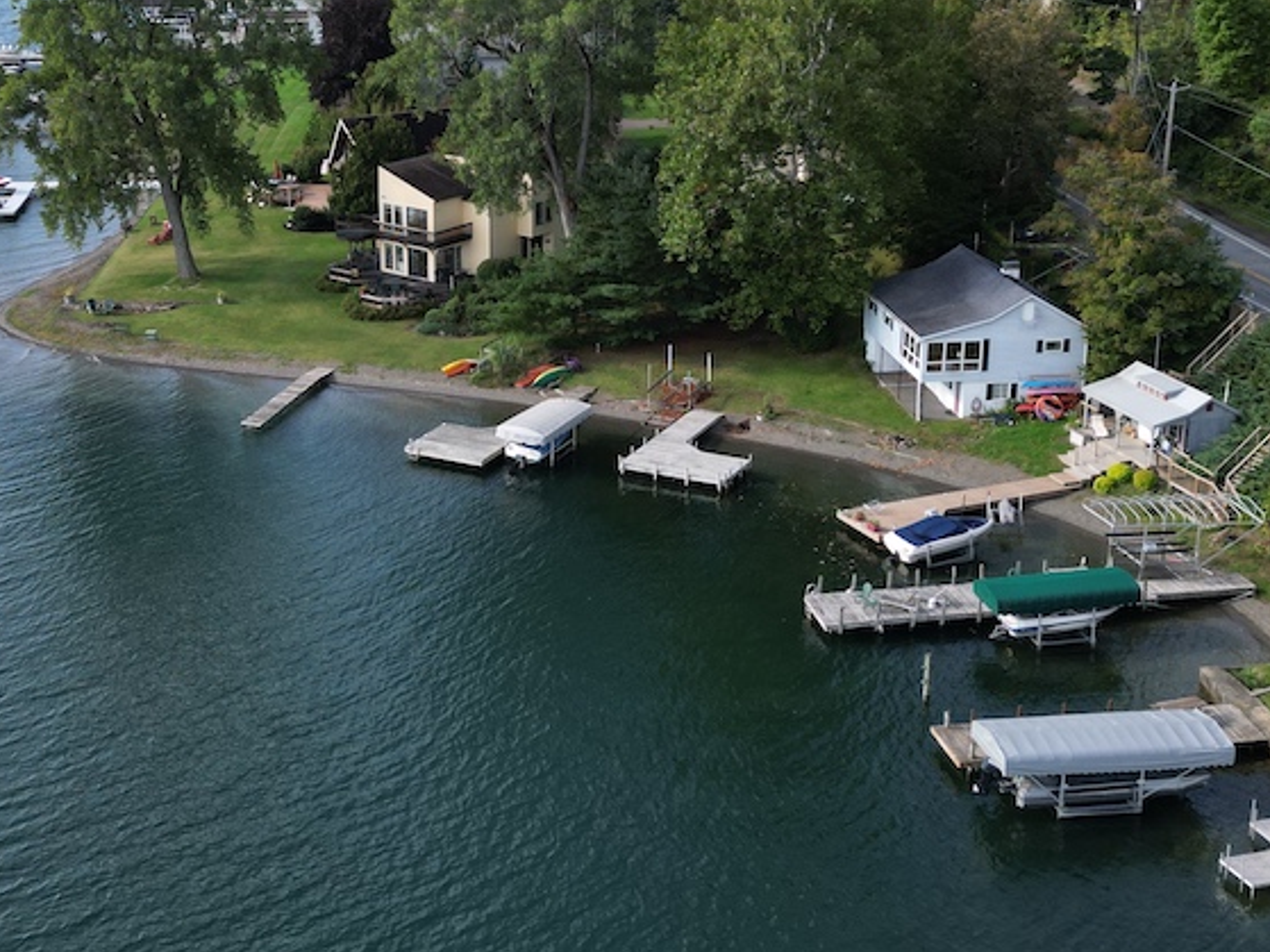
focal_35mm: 55
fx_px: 2017
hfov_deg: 34.8
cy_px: 359
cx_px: 477
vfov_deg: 26.5
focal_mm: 6.72
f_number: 1.7
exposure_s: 1/1250
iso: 100
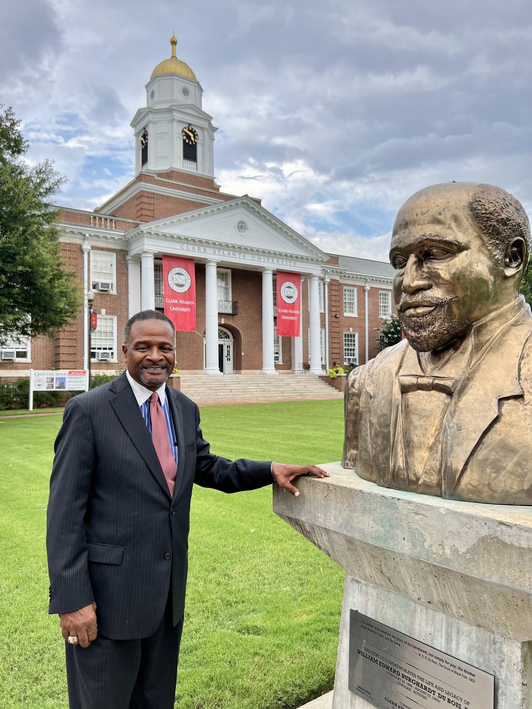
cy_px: 354
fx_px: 533
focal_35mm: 26
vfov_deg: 67.3
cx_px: 266
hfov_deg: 53.1
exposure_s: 1/909
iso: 50
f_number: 1.5
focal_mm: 5.7
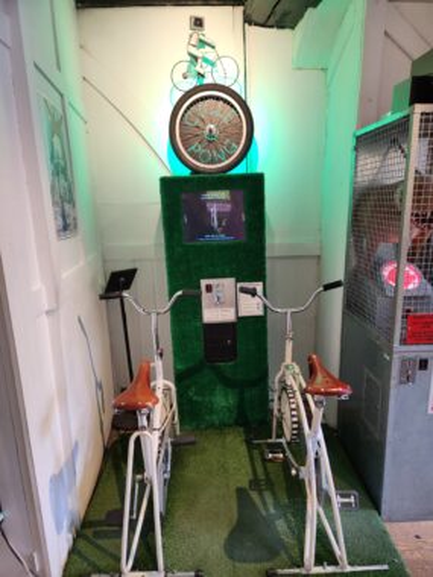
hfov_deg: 58.9
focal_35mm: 23
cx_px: 216
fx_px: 384
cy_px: 288
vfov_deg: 73.9
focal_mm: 5.4
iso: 250
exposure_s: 1/100
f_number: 1.8
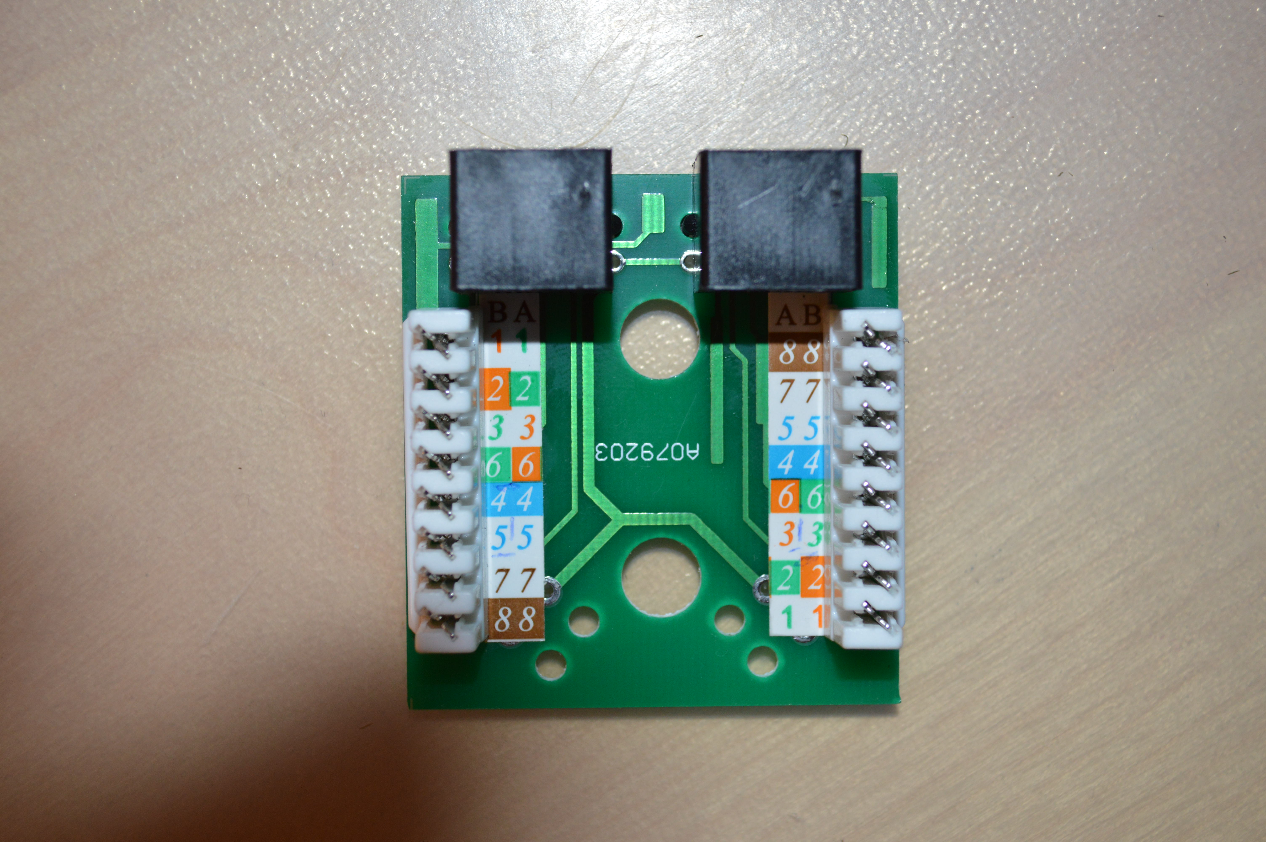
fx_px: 1792
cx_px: 633
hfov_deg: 38.9
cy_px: 421
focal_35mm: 51
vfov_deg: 26.4
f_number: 5
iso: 400
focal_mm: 34
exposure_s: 1/60
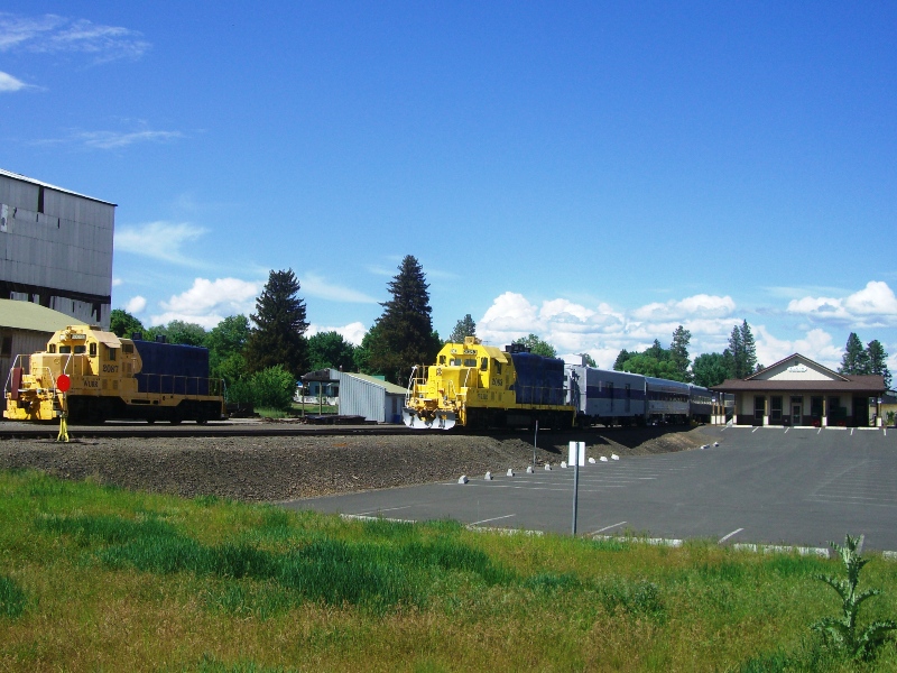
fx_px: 985
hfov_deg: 49.0
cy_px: 336
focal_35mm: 38
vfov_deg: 37.7
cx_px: 448
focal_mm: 7.9
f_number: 5.6
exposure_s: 1/400
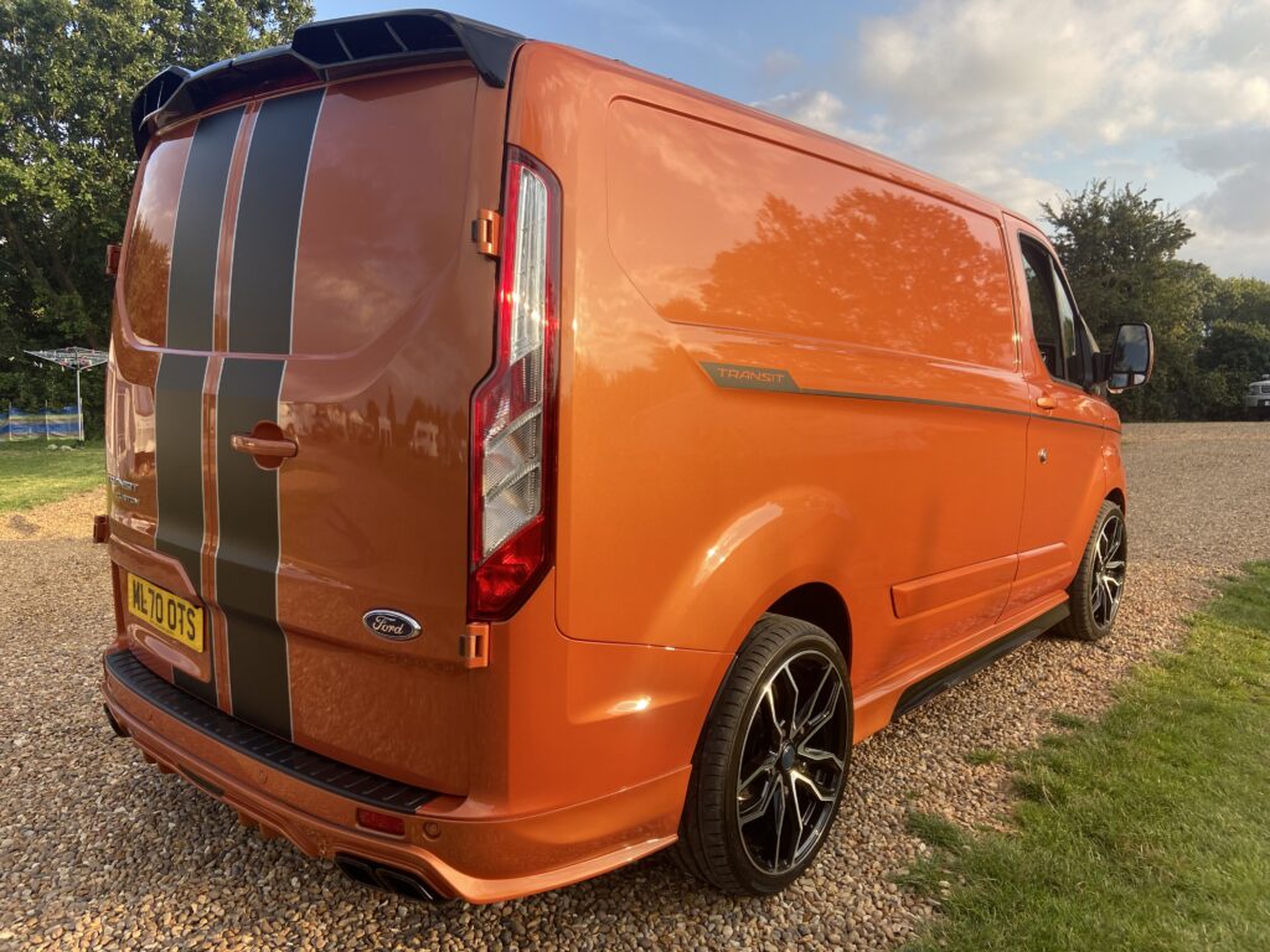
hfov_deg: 67.3
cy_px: 476
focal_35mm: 26
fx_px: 954
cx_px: 635
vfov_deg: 53.1
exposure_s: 1/685
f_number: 1.8
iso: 32
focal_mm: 4.25
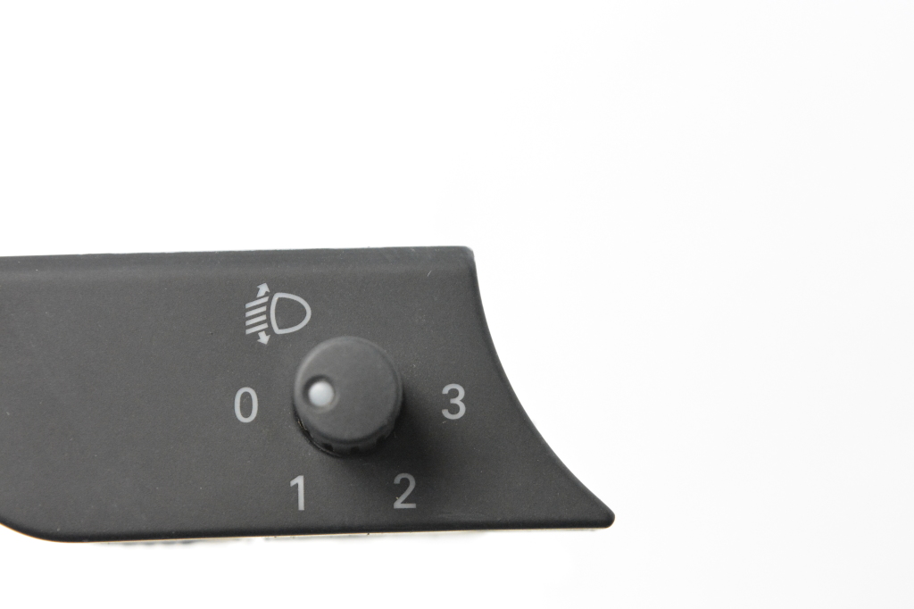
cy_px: 304
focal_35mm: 82
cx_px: 457
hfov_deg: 24.6
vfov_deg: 16.5
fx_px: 2094
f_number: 10
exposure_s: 1/400
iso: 6400
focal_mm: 55
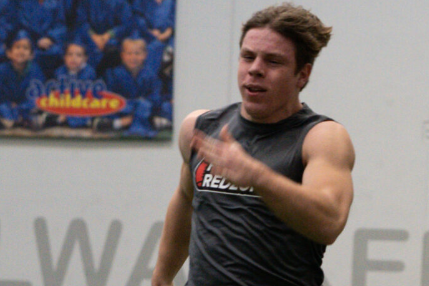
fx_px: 4612
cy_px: 268
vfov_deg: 3.6
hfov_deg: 5.3
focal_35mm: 387
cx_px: 161
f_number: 5
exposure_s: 1/400
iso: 3200
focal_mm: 104
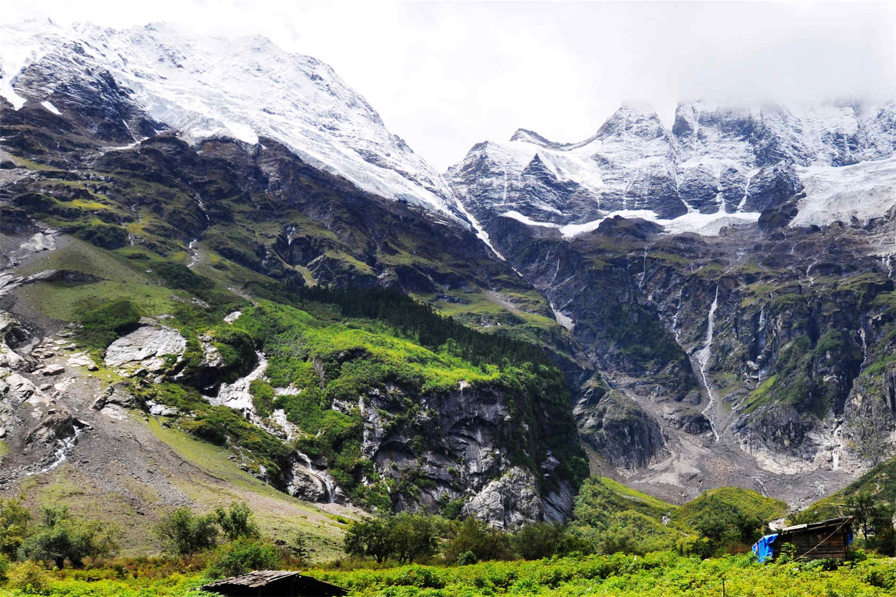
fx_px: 672
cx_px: 448
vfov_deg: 47.9
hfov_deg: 67.4
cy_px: 298
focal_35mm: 27
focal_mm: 18
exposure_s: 1/400
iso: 200
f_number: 10
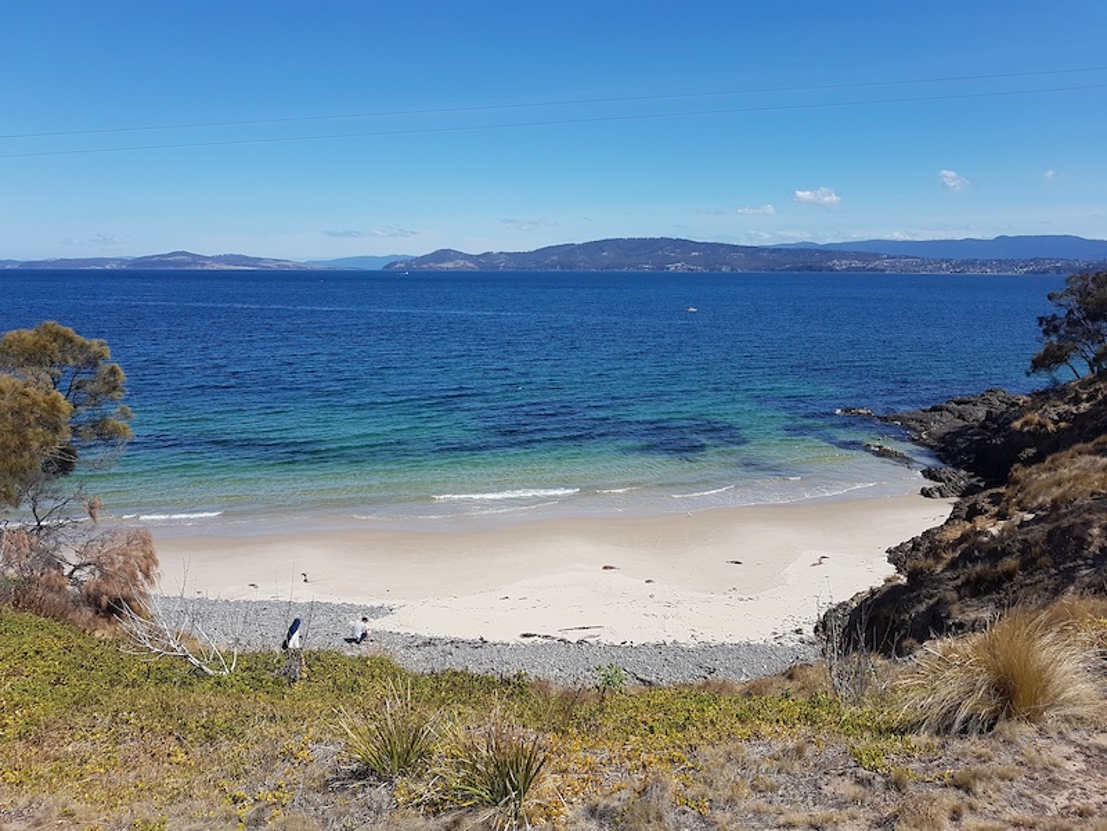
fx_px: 831
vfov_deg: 53.1
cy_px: 416
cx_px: 554
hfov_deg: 67.3
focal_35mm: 26
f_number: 1.7
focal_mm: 4.2
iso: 40
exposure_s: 1/2656
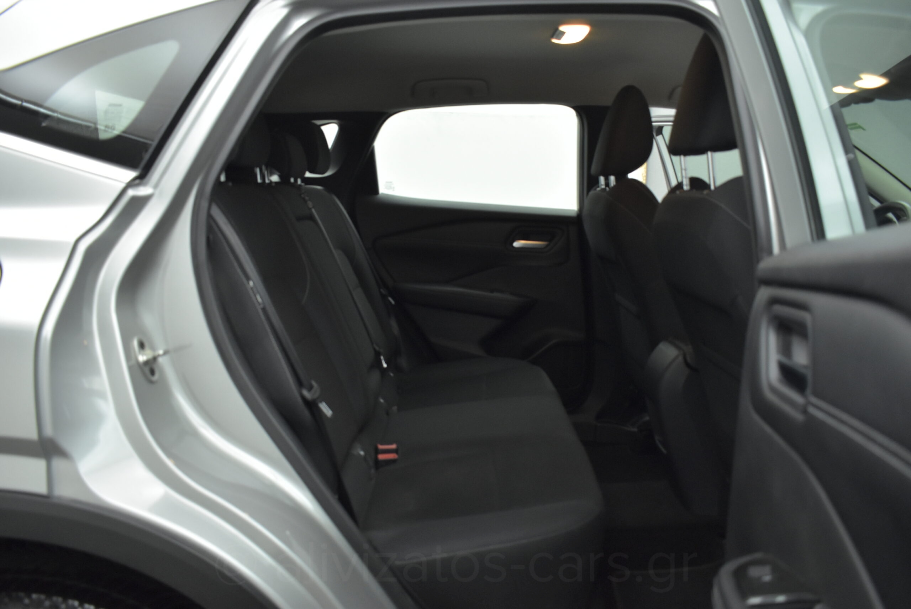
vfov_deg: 48.0
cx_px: 456
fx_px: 684
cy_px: 304
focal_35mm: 27
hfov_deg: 67.3
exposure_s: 1/80
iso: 1600
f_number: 3.5
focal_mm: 18
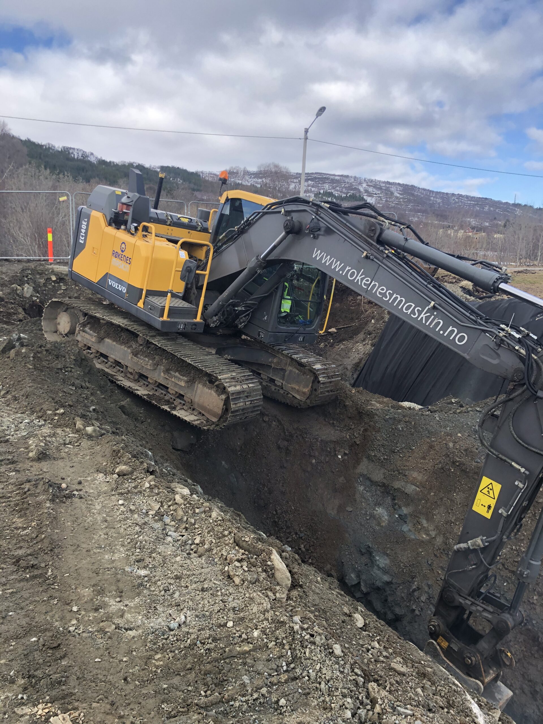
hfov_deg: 49.7
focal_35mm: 28
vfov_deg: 63.4
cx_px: 272
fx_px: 586
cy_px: 362
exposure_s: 1/774
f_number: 1.8
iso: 20
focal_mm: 4
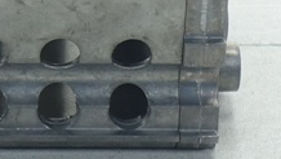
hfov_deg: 4.0
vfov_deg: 2.2
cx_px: -361
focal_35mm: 538
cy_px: -347
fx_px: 4012
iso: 125
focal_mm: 25.7
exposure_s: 1/80
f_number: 3.2
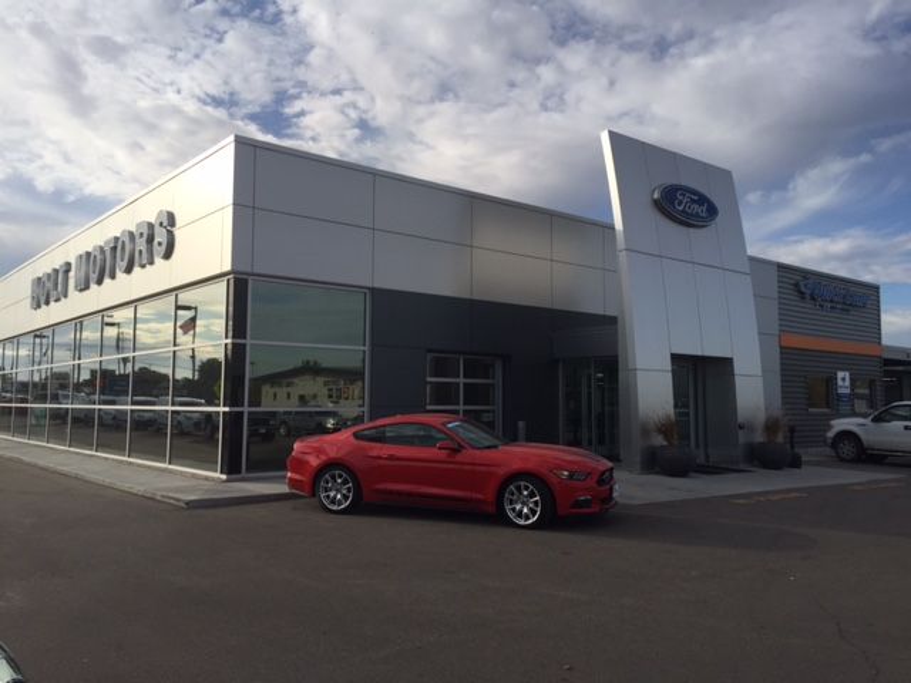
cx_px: 456
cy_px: 342
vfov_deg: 48.2
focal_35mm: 29
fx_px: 763
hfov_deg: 61.7
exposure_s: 1/2326
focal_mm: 4.15
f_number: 2.2
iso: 32
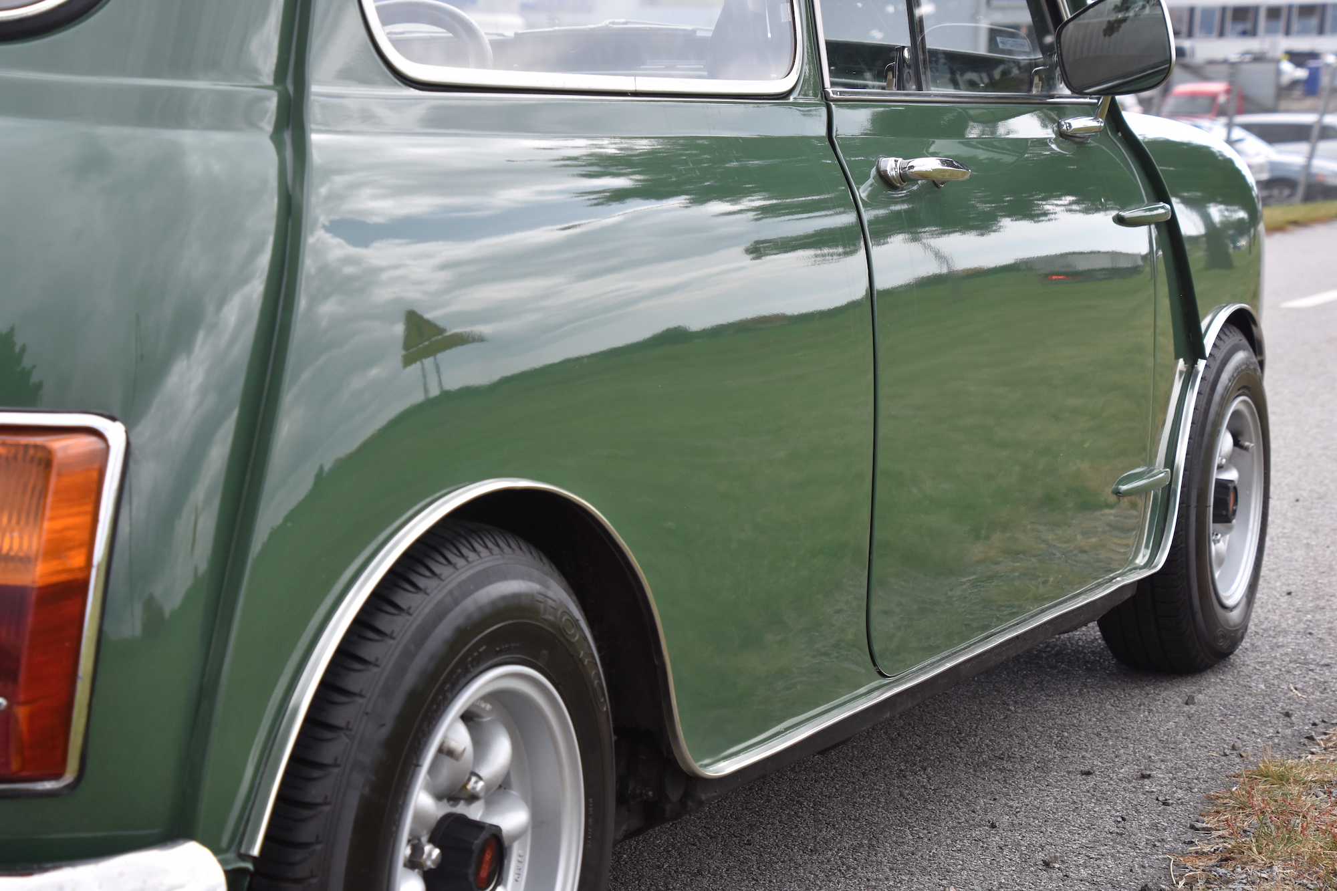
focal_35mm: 75
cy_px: 446
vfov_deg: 18.2
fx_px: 2785
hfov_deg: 27.0
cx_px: 668
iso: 450
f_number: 8
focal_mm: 50
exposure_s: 1/500
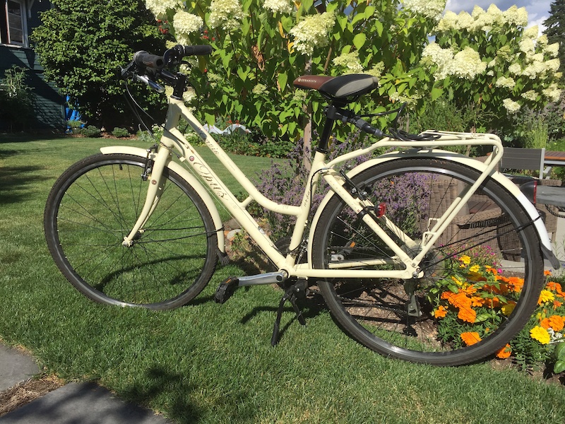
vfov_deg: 48.2
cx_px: 282
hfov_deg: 61.7
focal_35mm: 29
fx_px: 473
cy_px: 212
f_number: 2.2
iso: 32
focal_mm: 4.15
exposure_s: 1/2639
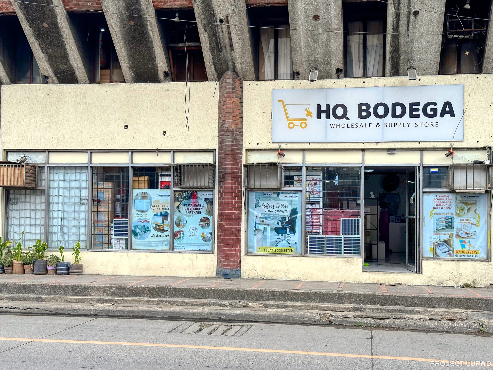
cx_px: 246
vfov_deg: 30.3
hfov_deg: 39.7
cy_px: 185
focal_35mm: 48
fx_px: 684
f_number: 1.78
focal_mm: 6.86
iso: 64
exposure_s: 1/797
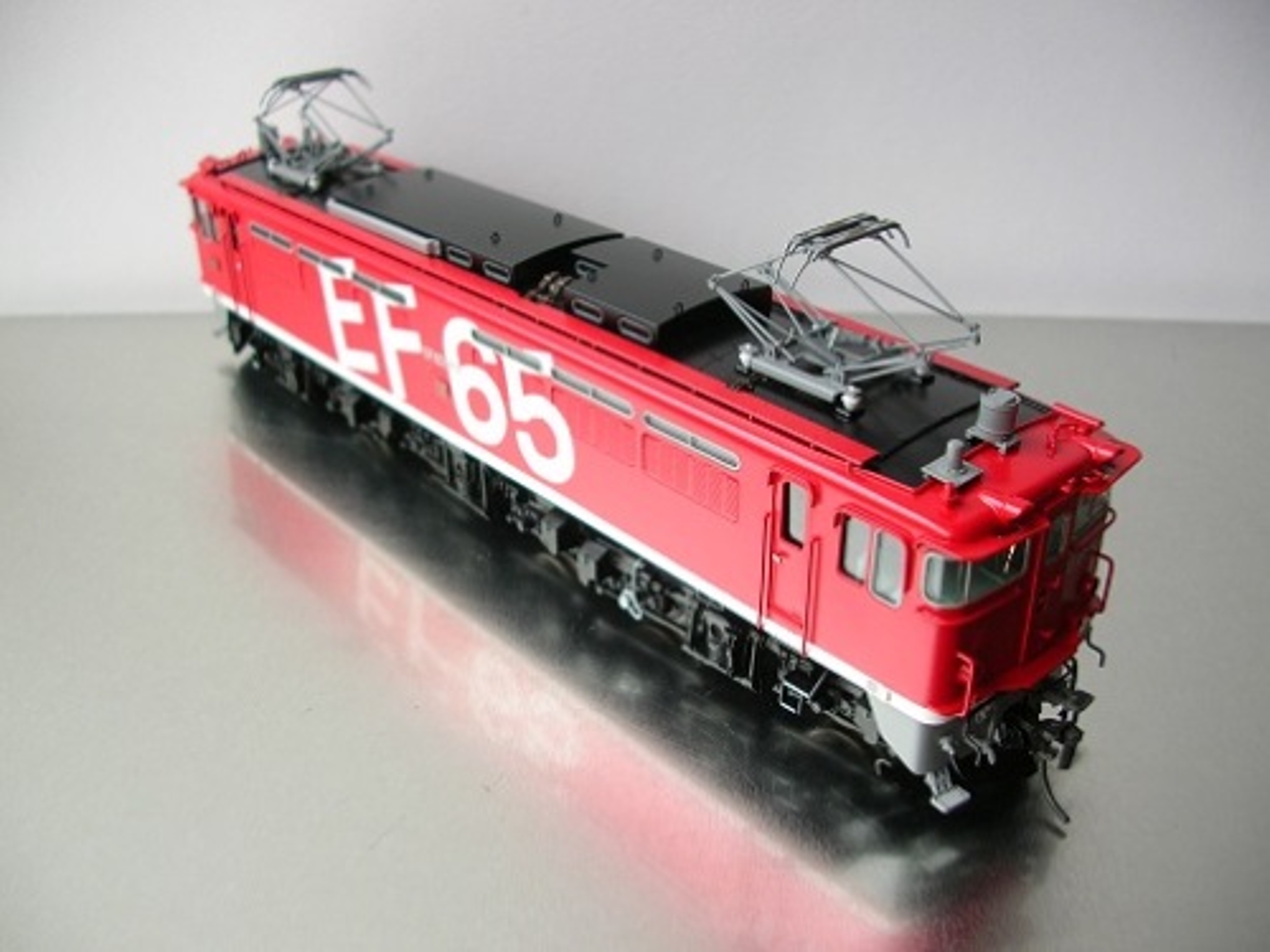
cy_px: 476
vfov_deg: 40.7
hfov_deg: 52.6
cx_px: 635
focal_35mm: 35
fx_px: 1284
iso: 50
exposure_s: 1/50.2
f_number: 2.8
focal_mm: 5.8
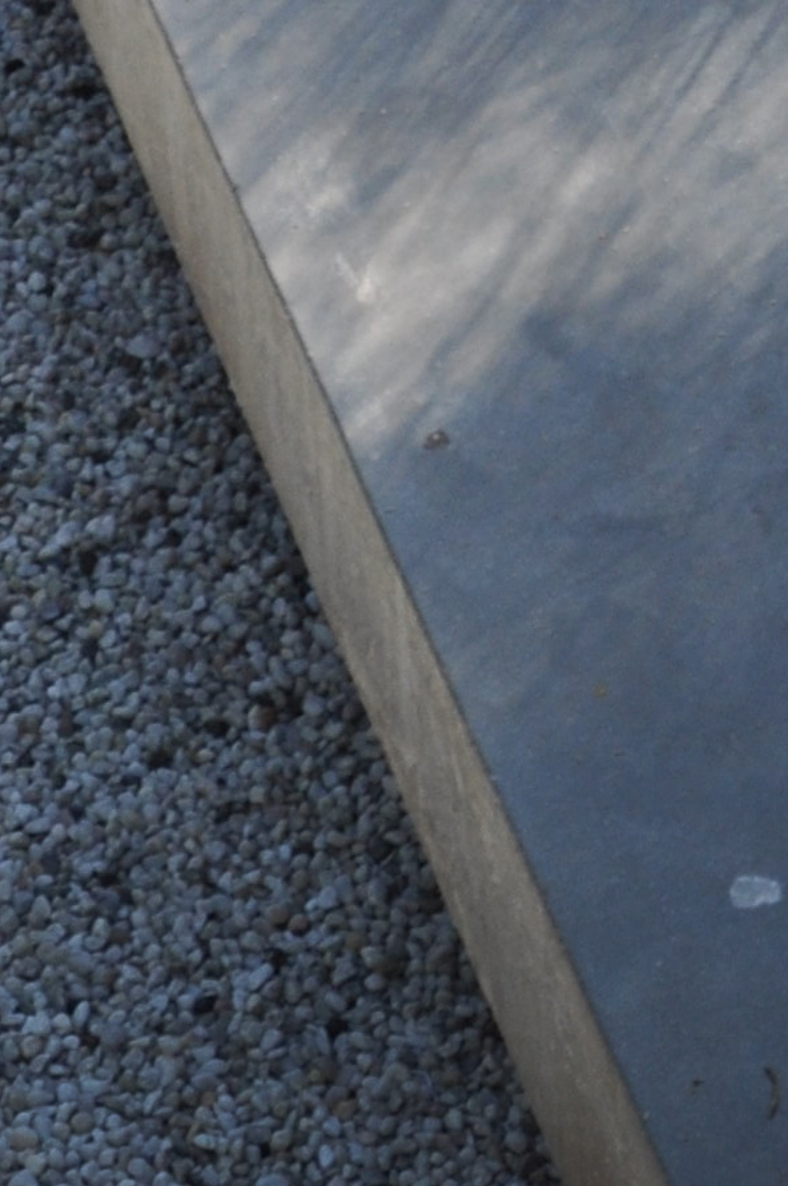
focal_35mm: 130
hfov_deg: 10.4
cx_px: 801
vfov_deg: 14.6
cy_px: -660
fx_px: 4278
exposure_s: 1/250
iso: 320
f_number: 8
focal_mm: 18
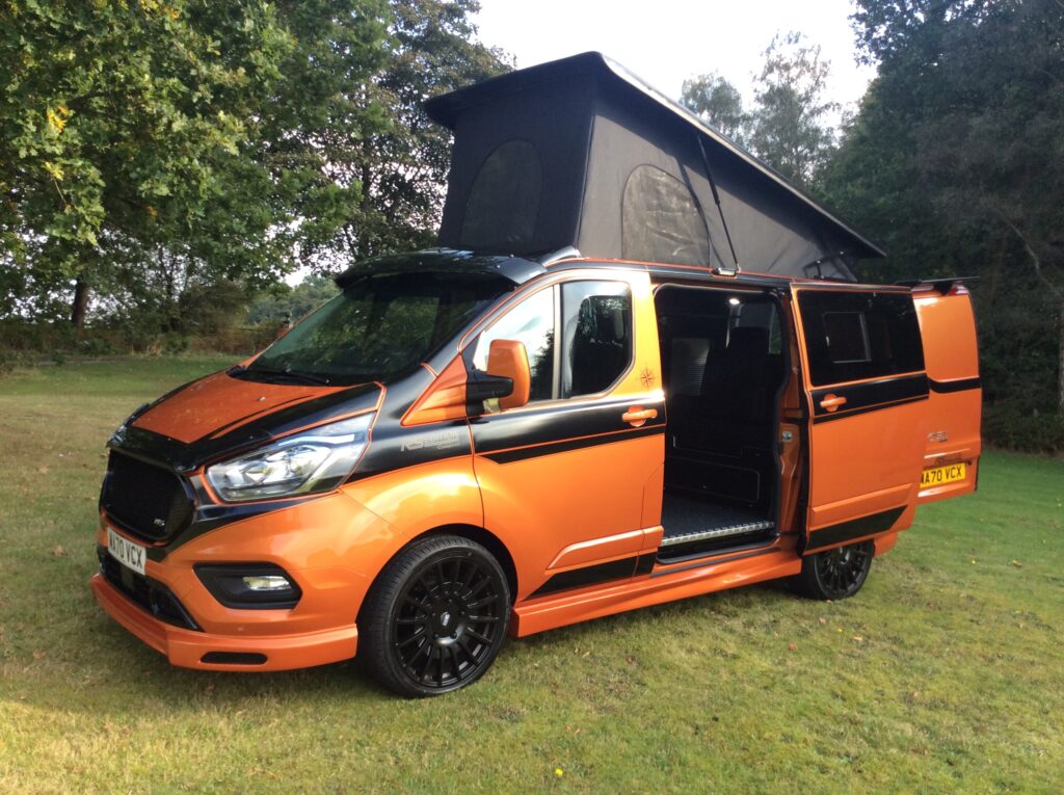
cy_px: 398
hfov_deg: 56.9
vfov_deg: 44.1
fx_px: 982
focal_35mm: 32
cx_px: 532
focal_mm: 3.3
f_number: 2.4
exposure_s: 1/187
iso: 32
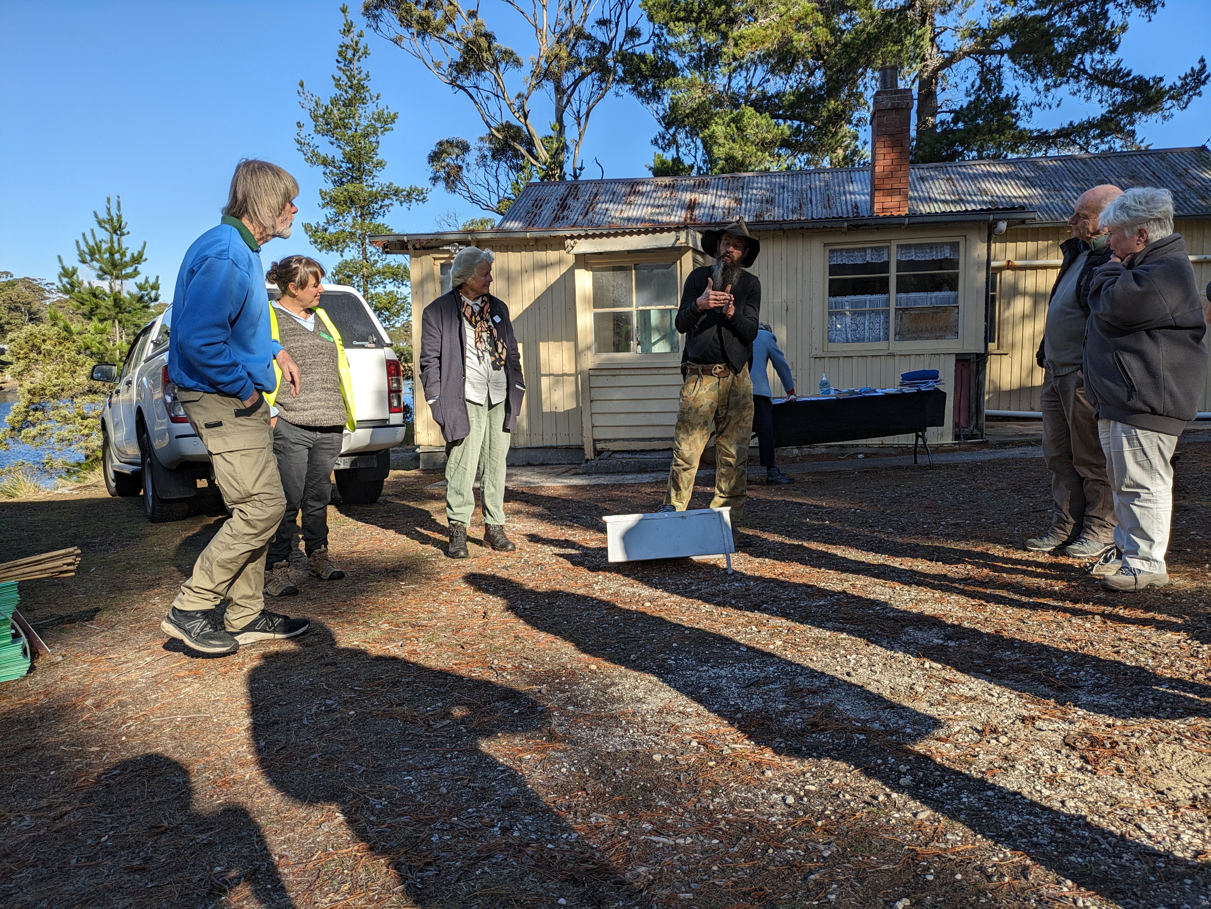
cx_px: 606
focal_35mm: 25
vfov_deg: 54.9
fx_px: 875
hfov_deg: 69.4
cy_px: 454
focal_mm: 5.43
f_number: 1.89
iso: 41
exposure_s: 1/1366
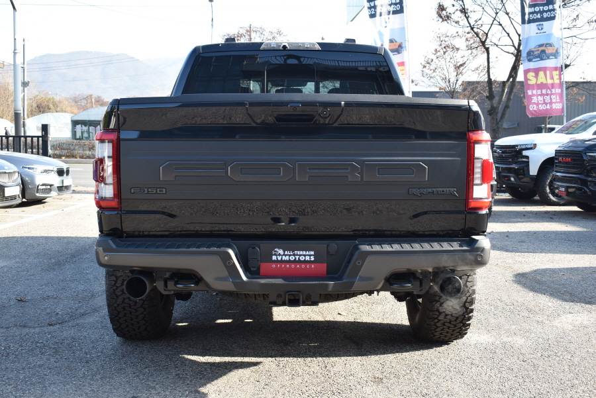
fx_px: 696
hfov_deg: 46.4
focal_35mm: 42
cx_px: 298
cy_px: 199
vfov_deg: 31.9
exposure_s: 1/250
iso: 320
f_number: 5.6
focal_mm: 28
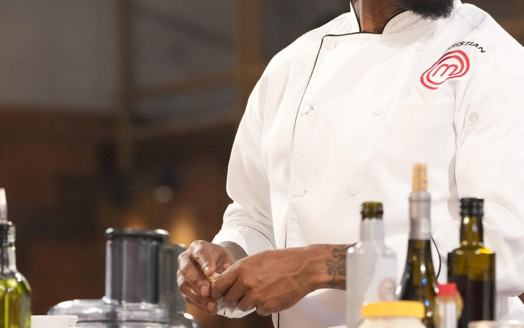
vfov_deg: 3.5
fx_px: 5427
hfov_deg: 5.5
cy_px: 99
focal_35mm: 380
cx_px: 320
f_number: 5.6
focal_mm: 209
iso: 8000
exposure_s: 1/250
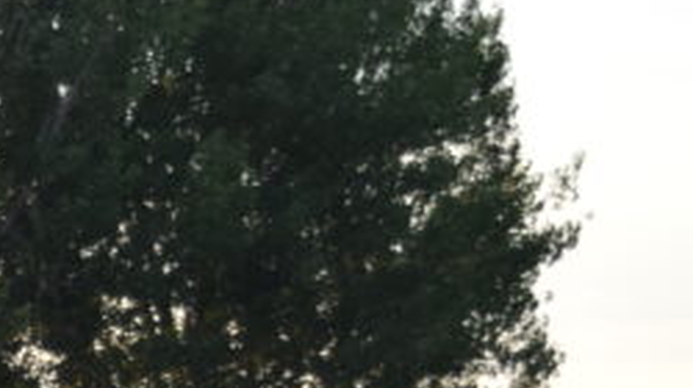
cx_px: -527
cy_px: 851
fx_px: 4993
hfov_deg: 7.7
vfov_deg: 4.4
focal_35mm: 272
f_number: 4.8
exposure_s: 1/800
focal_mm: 36
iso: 800
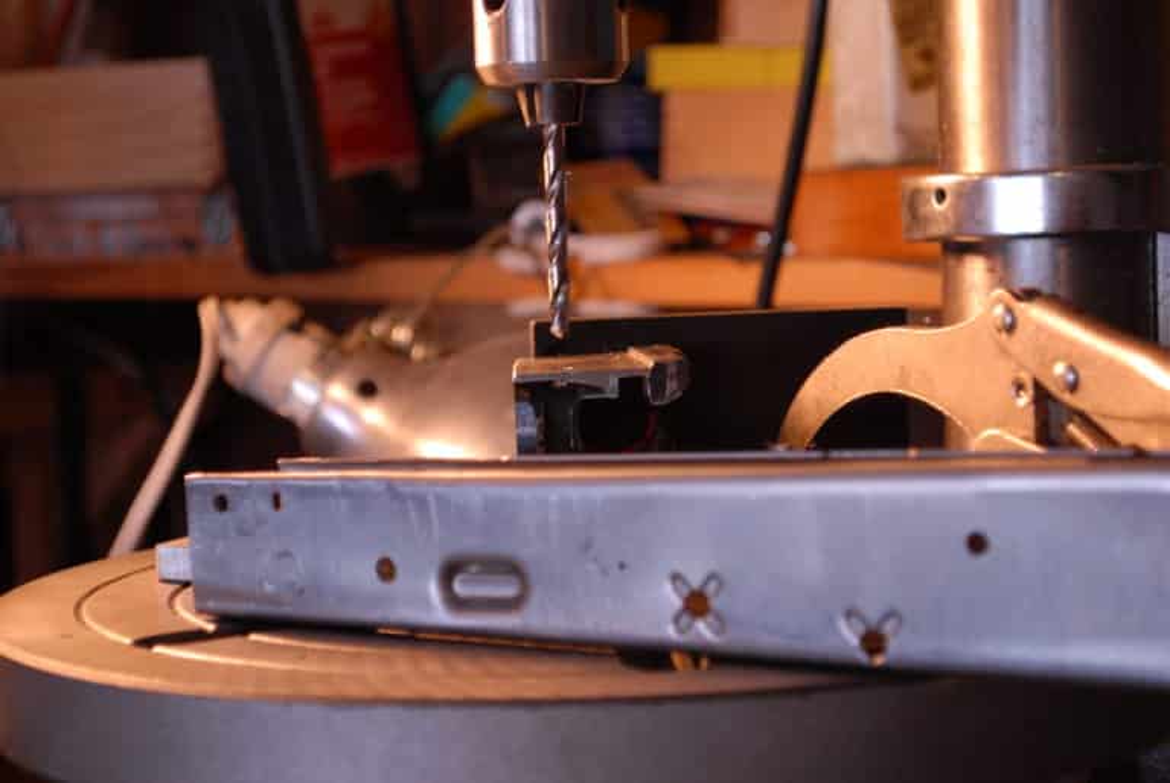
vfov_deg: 16.6
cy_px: 392
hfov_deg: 24.6
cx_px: 585
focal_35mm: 82
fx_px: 2684
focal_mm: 55
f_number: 6.3
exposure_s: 1/20
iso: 400
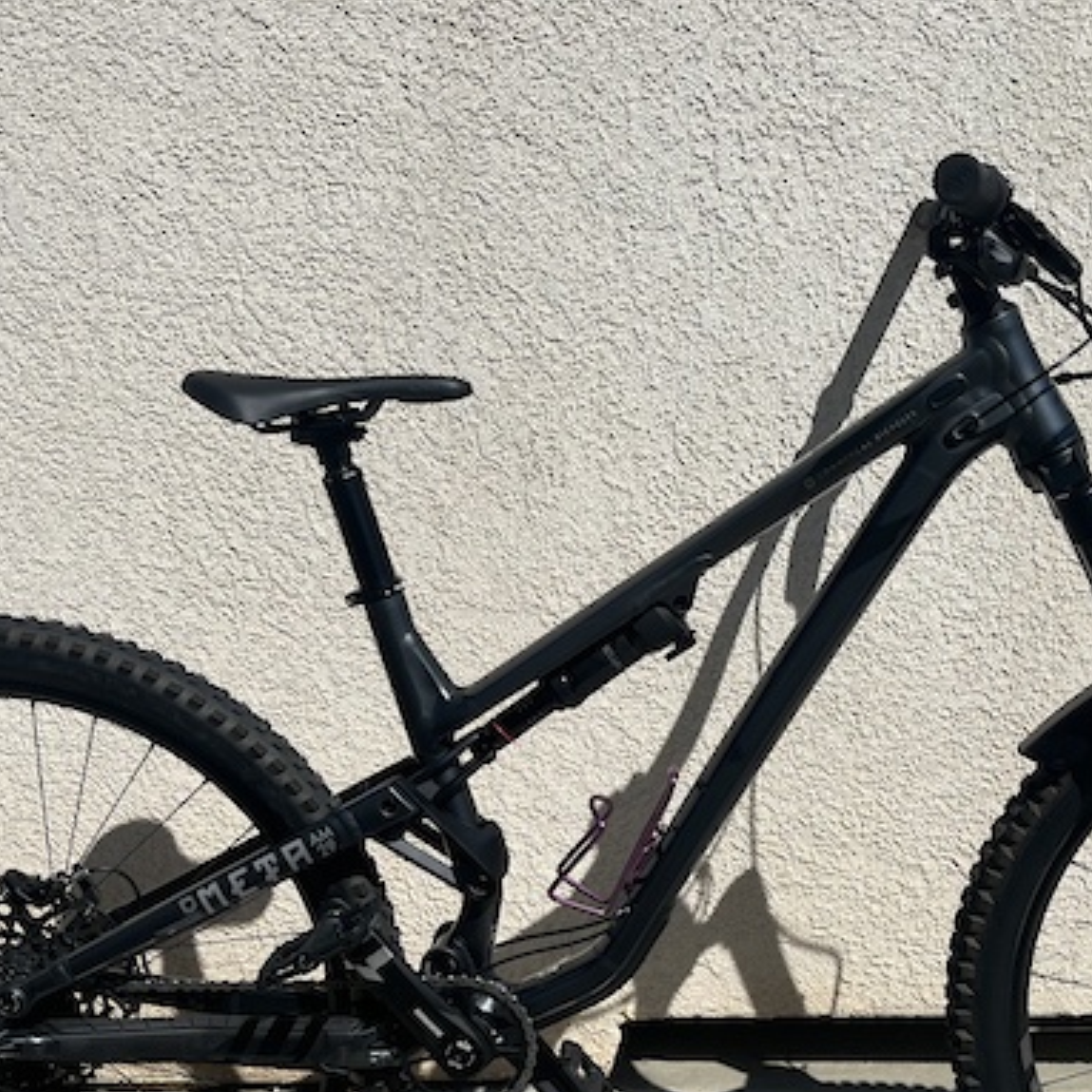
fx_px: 1713
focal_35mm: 48
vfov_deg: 34.7
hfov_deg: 35.2
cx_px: 667
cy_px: 804
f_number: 1.6
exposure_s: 1/9091
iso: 50
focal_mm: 5.1
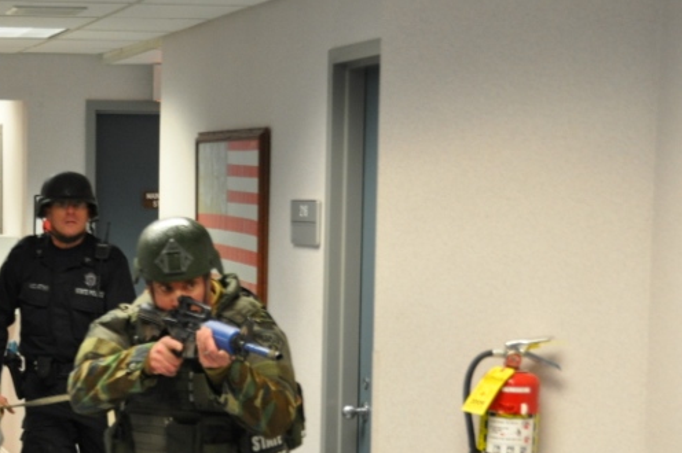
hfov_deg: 20.2
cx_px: 67
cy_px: 343
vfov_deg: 13.8
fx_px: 1874
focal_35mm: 99
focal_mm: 32
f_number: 4.2
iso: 800
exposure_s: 1/40
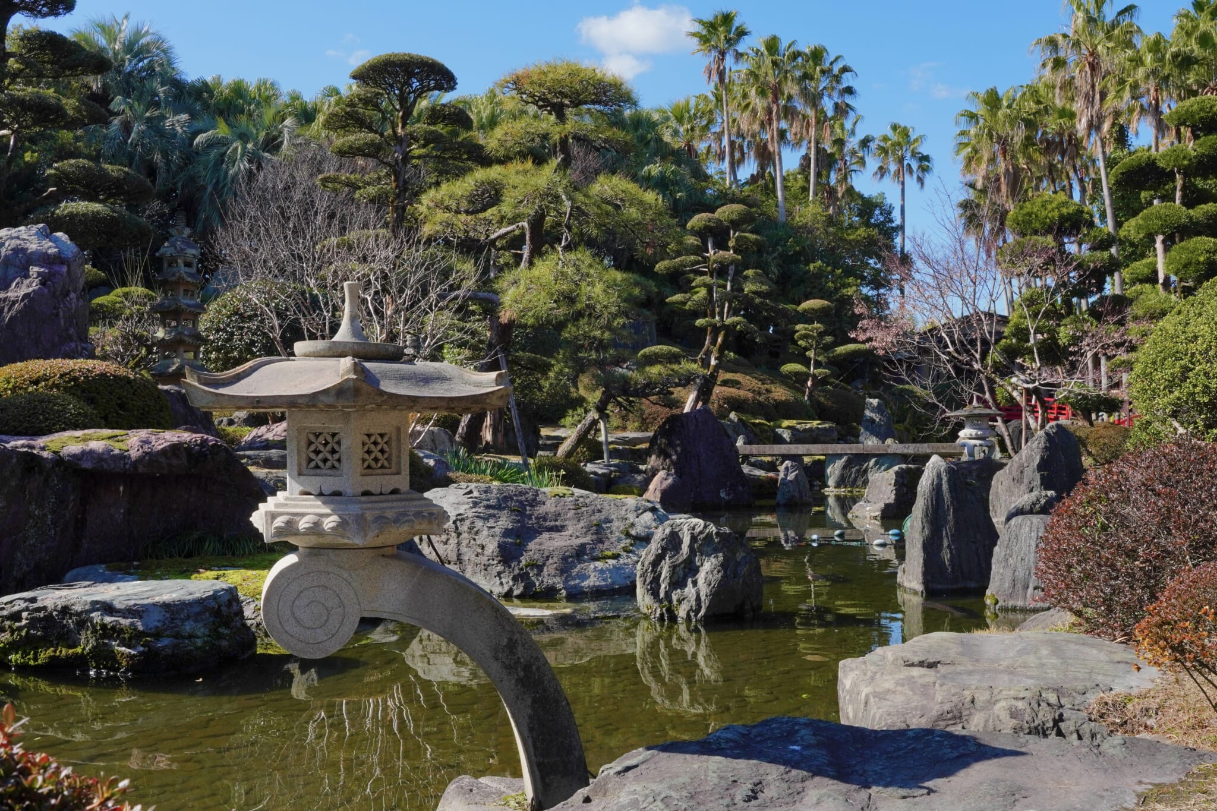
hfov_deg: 53.1
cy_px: 406
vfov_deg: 36.9
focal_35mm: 36
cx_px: 608
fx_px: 1217
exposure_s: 1/320
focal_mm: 24
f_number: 13
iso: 320
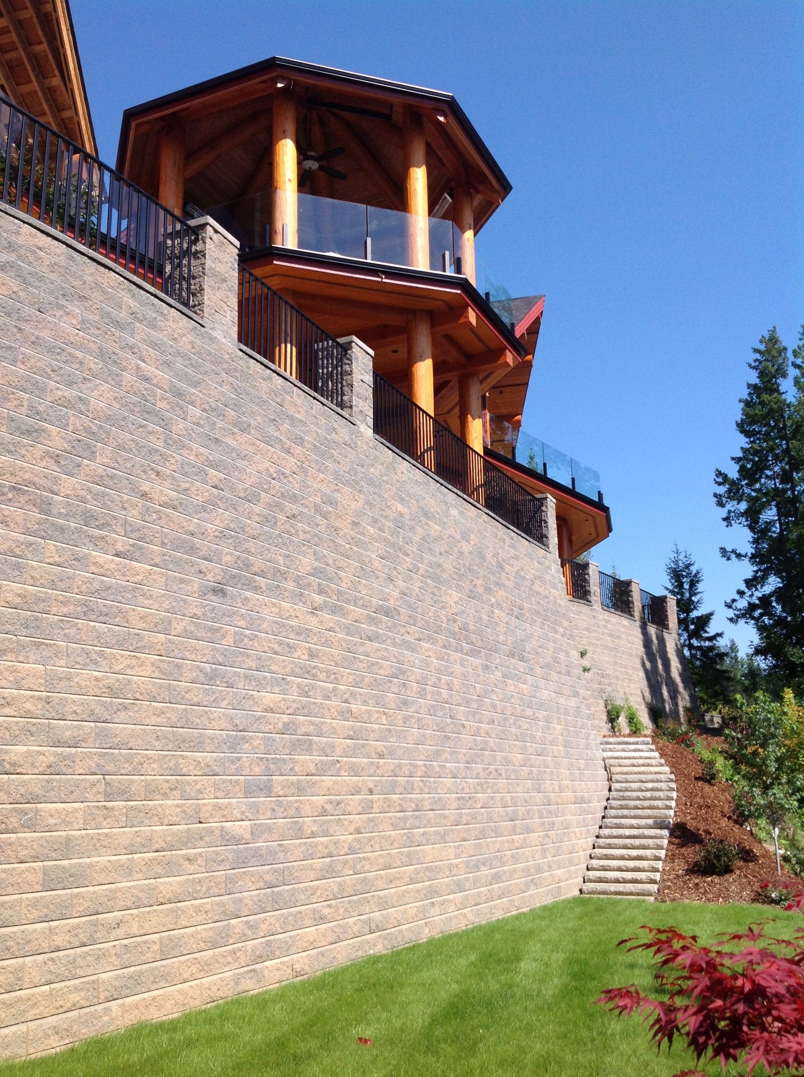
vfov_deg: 52.7
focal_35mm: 35
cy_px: 538
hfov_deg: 40.6
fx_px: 1087
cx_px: 402
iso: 50
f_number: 2.4
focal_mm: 4.28
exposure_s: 1/1592
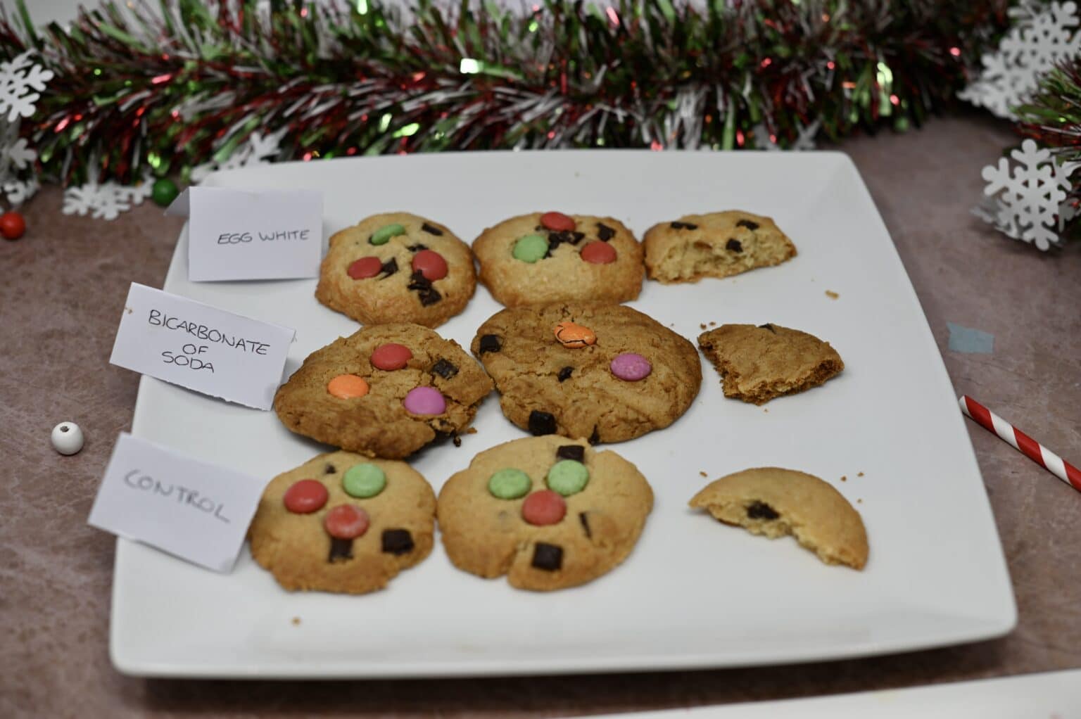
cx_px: 540
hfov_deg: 39.6
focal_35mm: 50
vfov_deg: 27.0
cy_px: 360
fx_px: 1500
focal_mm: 50
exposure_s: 1/250
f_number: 4
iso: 320
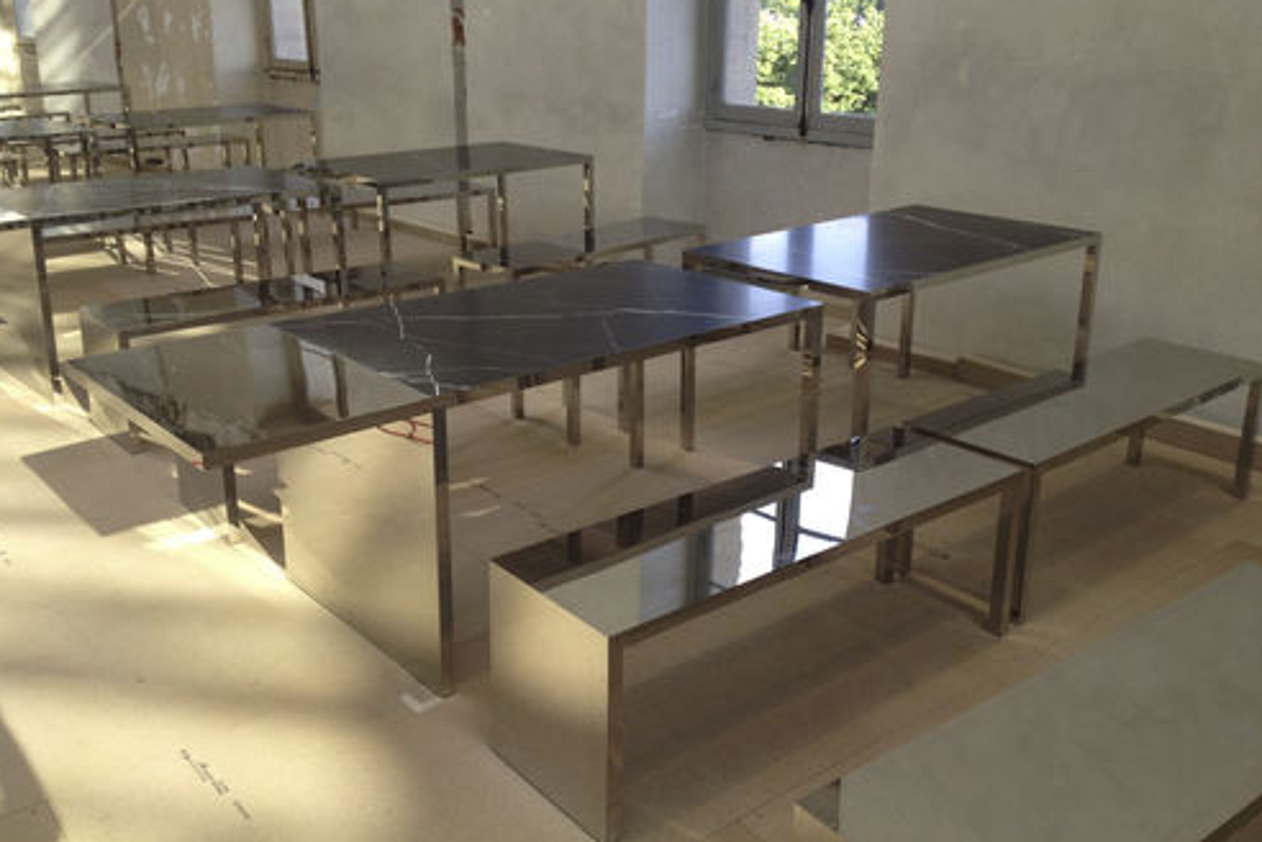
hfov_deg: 51.9
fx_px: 1297
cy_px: 363
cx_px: 628
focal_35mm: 37
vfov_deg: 35.9
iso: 64
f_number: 2.4
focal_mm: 4.28
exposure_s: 1/163
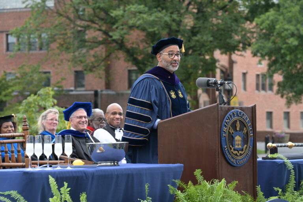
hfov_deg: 12.8
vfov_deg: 8.6
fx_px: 1347
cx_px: 152
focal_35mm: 160
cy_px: 101
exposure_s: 1/160
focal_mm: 160
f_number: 8
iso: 500
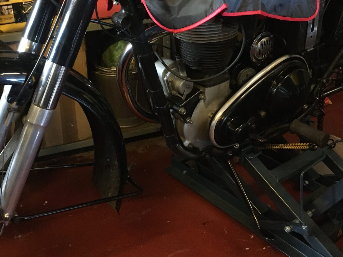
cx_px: 149
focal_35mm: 48
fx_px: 476
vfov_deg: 29.8
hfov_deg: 39.6
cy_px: 65
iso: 250
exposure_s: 1/17
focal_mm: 4.15
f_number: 2.2
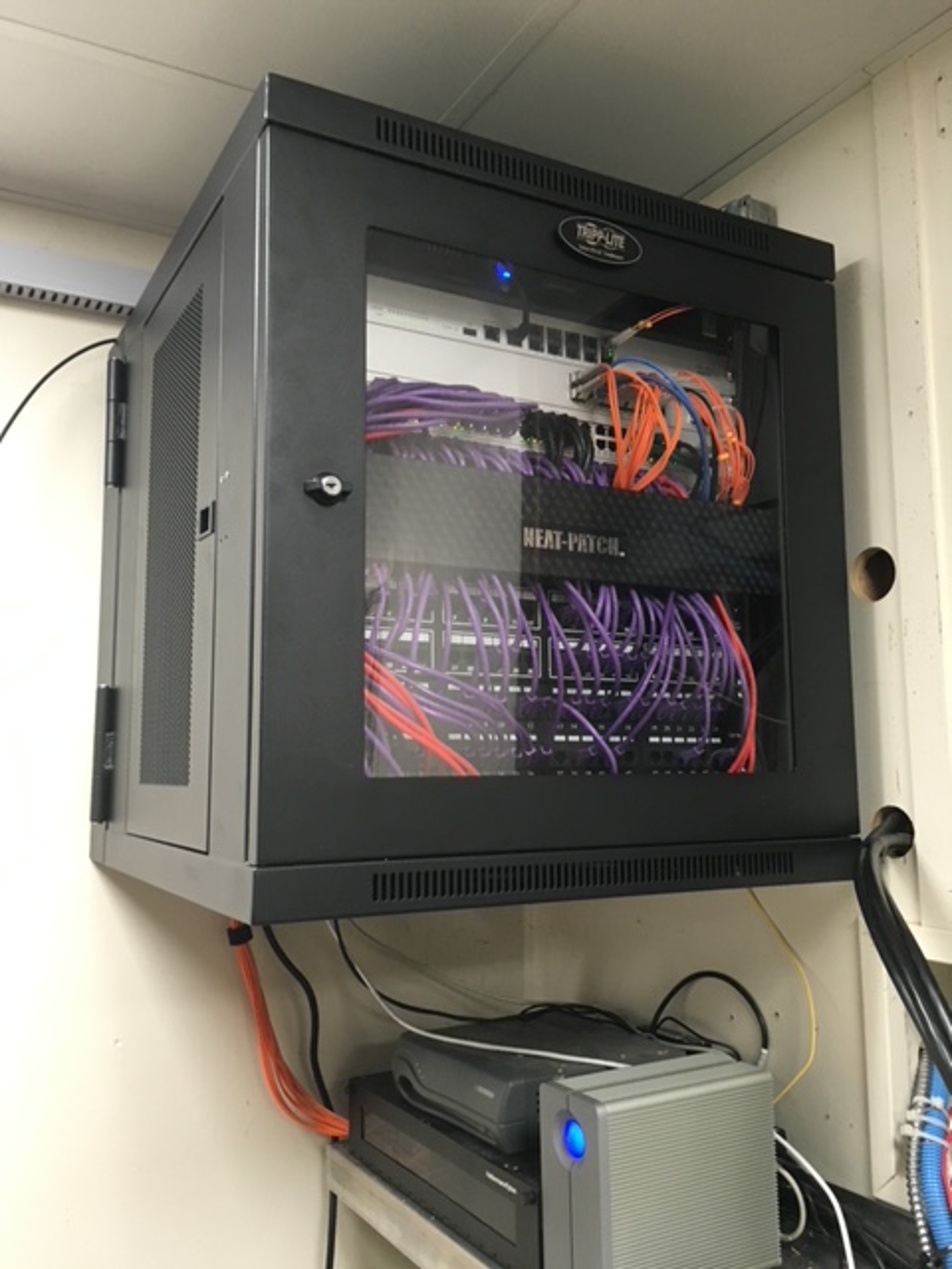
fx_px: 1063
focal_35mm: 29
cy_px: 634
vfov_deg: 61.7
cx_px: 476
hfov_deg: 48.2
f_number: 2.2
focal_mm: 4.15
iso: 125
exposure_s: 1/30
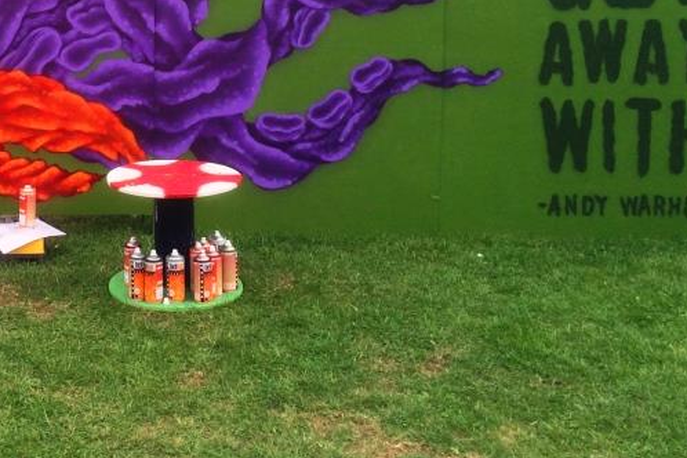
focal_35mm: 62
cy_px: -47
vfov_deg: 20.8
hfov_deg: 31.0
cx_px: 77
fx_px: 1183
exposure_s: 1/297
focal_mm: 4.15
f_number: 2.2
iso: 32
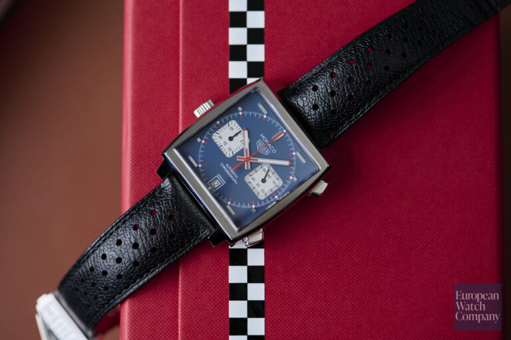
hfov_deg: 19.5
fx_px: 1490
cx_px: 256
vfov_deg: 13.0
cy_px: 170
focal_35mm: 105
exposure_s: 1/200
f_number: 6.3
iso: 160
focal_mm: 105
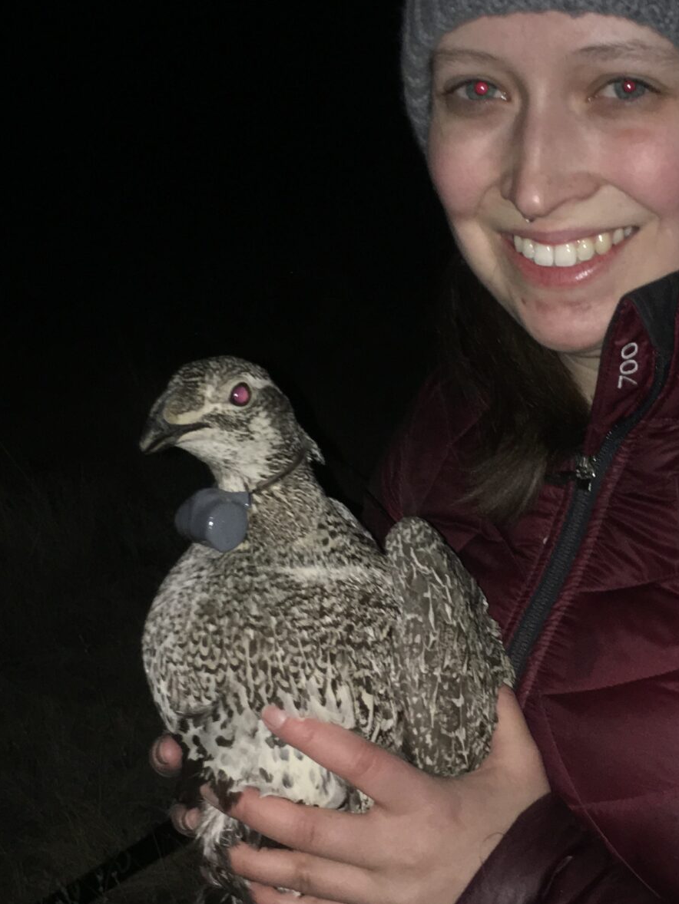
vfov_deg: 30.7
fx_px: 1647
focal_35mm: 63
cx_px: 379
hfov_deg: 23.3
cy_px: 411
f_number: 2.2
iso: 64
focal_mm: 4.15
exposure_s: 1/16
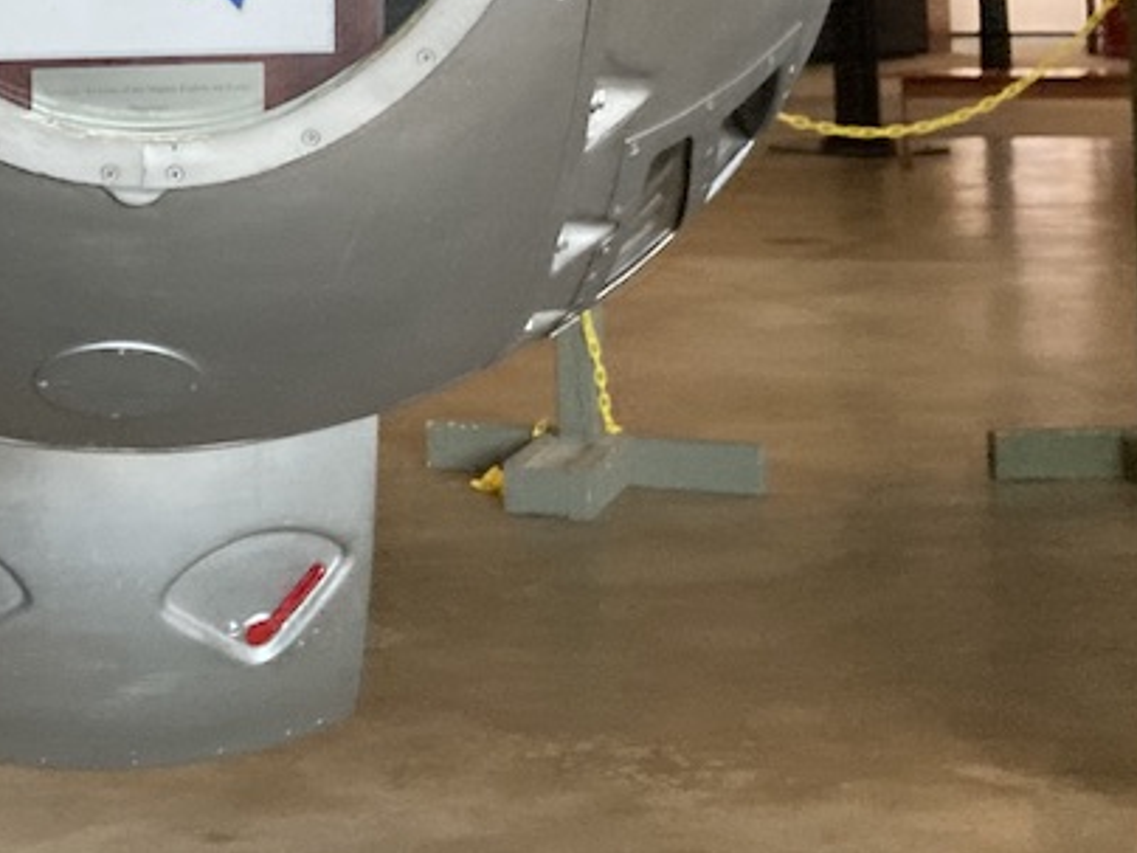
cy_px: -146
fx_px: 2332
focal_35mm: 71
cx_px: 172
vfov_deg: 19.6
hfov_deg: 26.7
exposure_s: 1/30
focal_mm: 3.99
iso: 400
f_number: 1.8
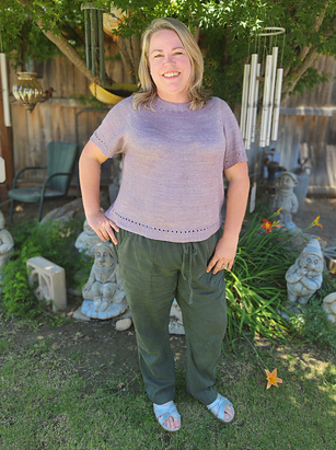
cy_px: 188
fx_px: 363
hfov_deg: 49.6
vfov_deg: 63.1
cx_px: 172
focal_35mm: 28
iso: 20
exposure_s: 1/260
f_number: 1.8
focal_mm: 5.4
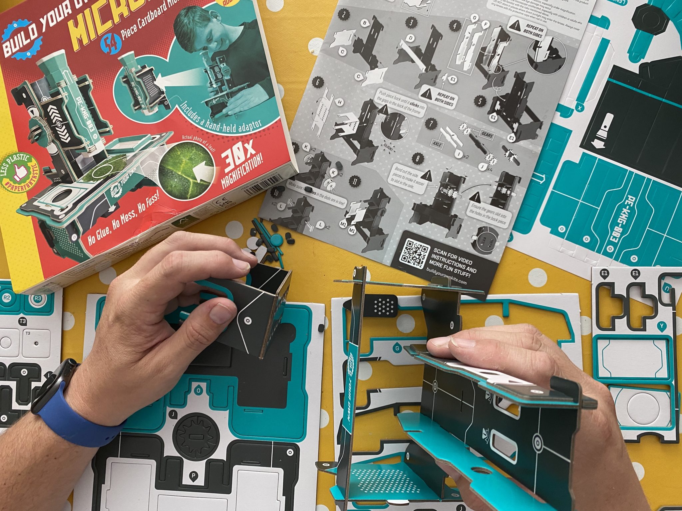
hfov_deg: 67.3
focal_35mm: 26
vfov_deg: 53.1
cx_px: 341
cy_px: 256
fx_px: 512
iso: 125
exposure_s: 1/60
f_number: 1.8
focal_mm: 4.25
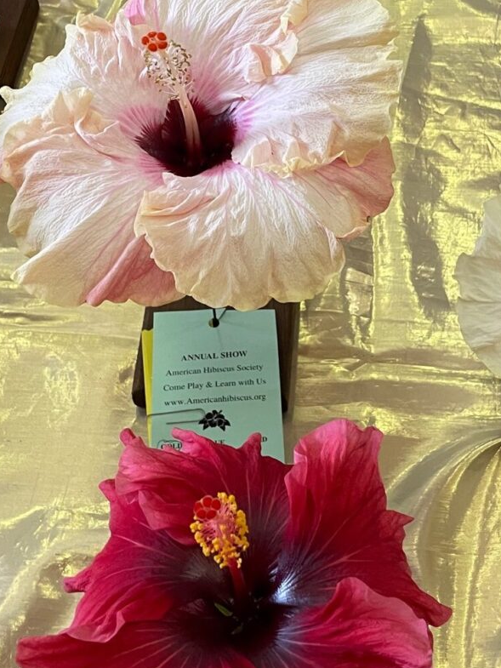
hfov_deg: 27.3
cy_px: 190
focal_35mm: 53
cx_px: 356
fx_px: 1022
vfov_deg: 35.6
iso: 160
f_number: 1.6
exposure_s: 1/60
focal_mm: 4.2
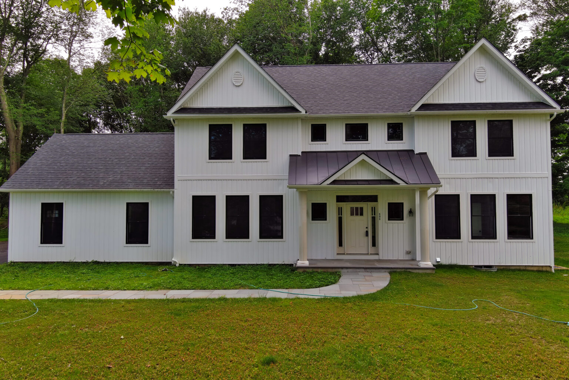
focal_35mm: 29
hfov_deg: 63.7
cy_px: 190
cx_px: 284
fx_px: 458
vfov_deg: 45.0
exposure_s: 1/400
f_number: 5.6
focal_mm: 10.57
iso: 100
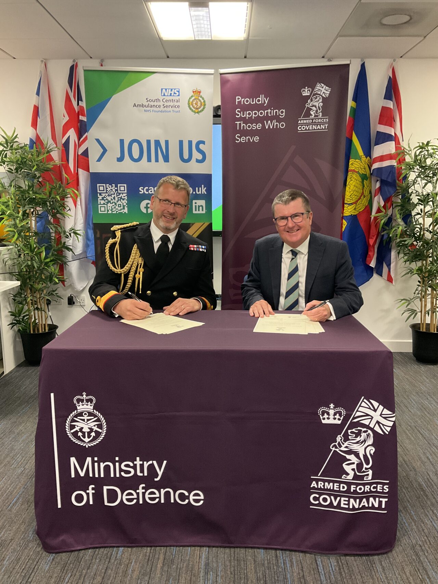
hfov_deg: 48.2
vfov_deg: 61.7
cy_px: 292
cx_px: 219
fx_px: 489
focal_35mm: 29
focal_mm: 3
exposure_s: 1/50
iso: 200
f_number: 1.8
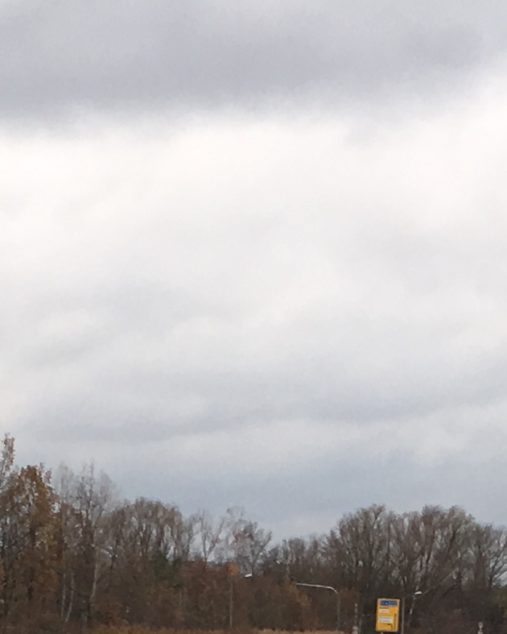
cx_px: 246
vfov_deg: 12.5
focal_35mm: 145
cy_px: 1007
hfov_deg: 10.7
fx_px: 2719
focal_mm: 4.15
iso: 25
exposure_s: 1/345
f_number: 2.2
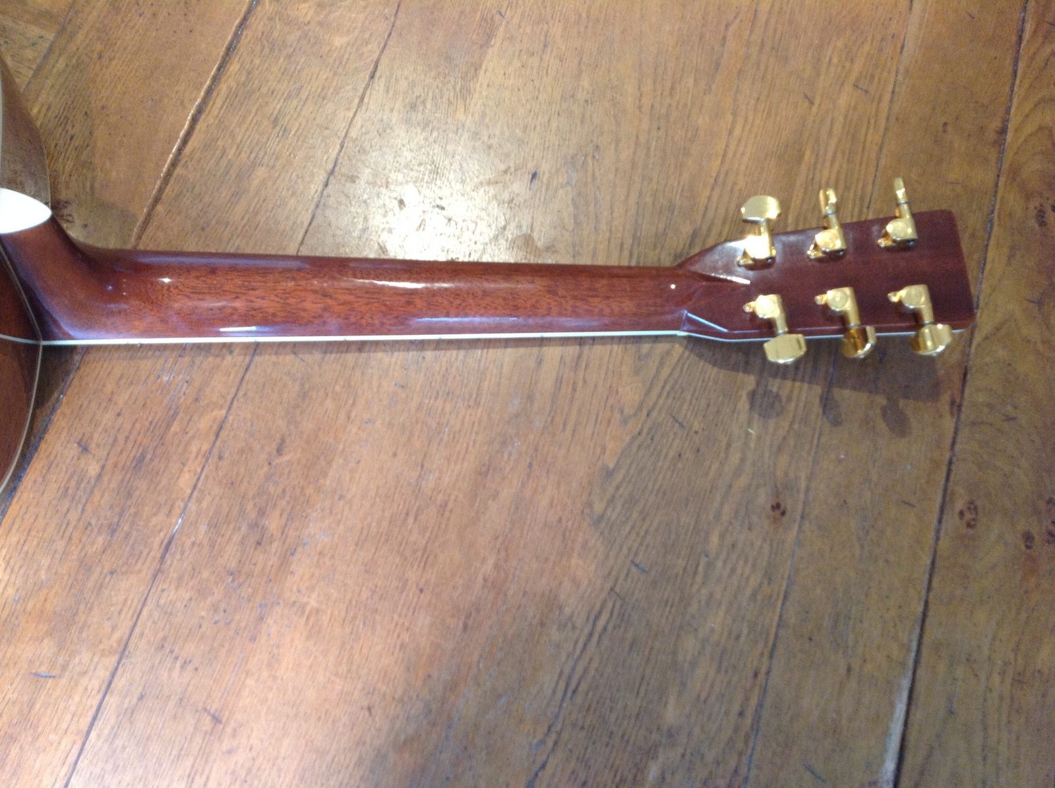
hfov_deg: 52.7
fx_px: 1065
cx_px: 528
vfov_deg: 40.6
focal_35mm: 35
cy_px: 394
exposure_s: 1/15
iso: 160
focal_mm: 4.28
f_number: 2.4
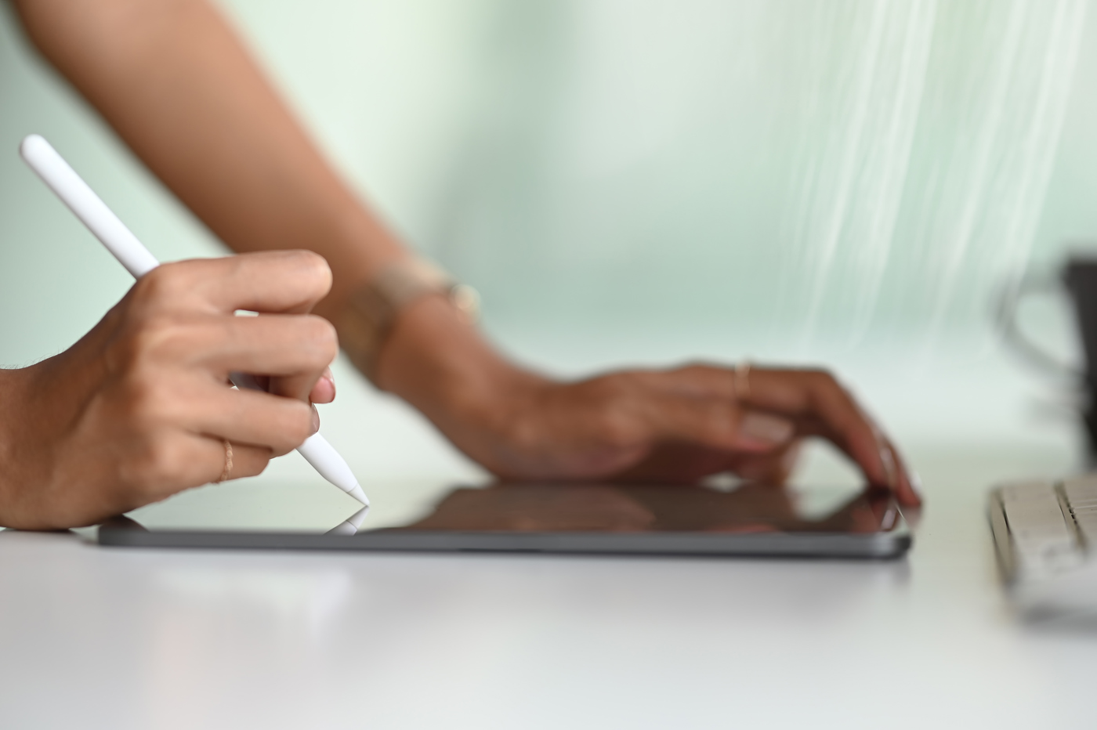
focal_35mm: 105
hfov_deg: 19.5
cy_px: 365
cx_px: 548
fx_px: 3198
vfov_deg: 13.0
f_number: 2
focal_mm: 105
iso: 160
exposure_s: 1/320
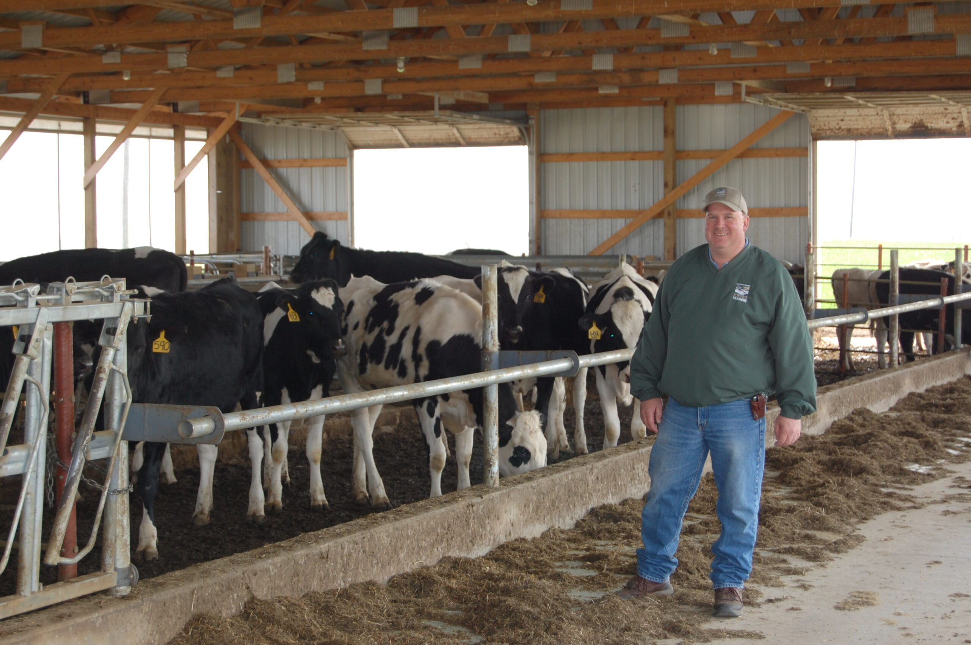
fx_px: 1940
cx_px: 486
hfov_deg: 28.1
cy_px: 322
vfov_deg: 18.9
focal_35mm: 72
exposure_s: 1/200
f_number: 5.6
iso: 400
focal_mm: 48
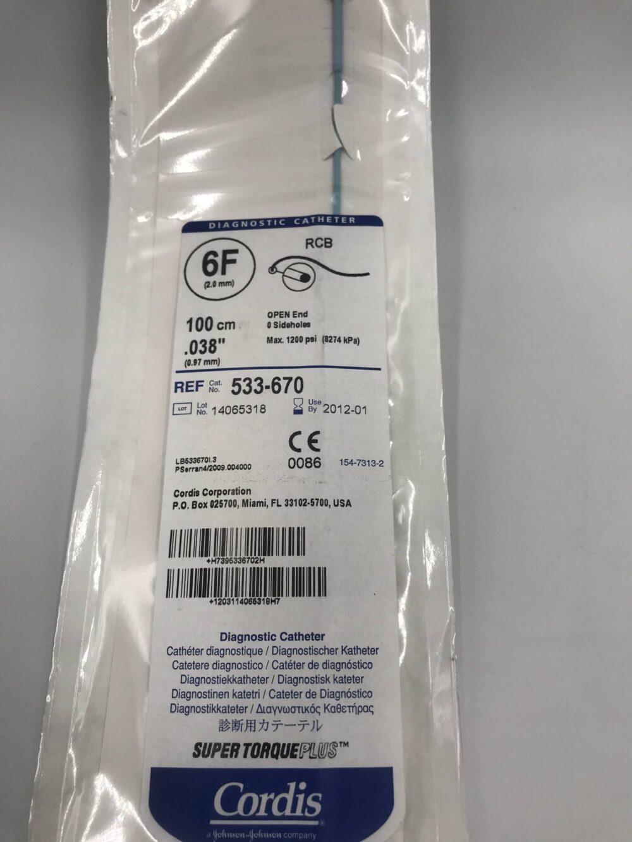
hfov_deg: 49.8
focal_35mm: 28
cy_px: 421
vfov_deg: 63.4
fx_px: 682
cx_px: 316
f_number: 1.8
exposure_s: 1/201
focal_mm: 3.99
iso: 20
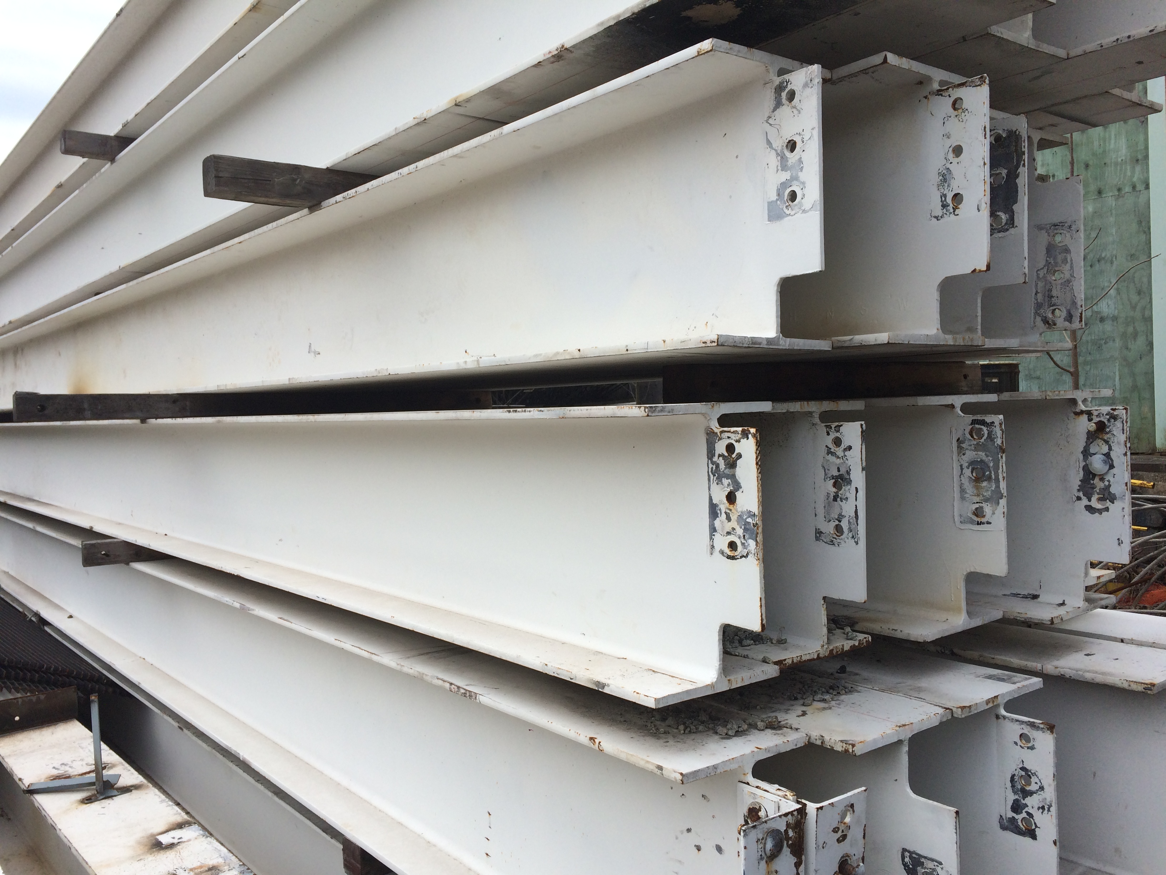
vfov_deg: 48.2
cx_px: 583
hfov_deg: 61.7
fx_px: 977
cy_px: 438
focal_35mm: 29
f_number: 2.2
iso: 32
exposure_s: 1/774
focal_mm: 4.15
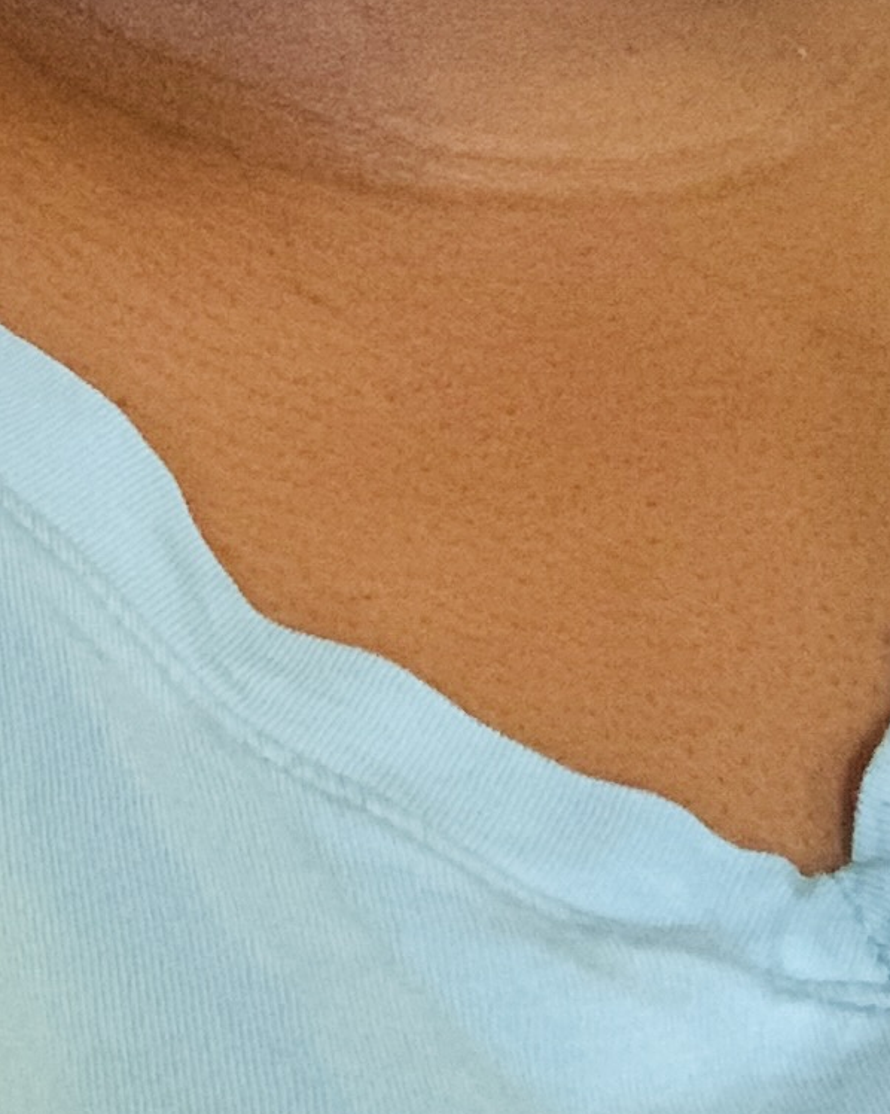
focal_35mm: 129
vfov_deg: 14.3
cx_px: -302
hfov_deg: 11.6
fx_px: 4249
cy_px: -331
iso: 500
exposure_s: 1/30
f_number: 2.2
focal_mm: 2.87
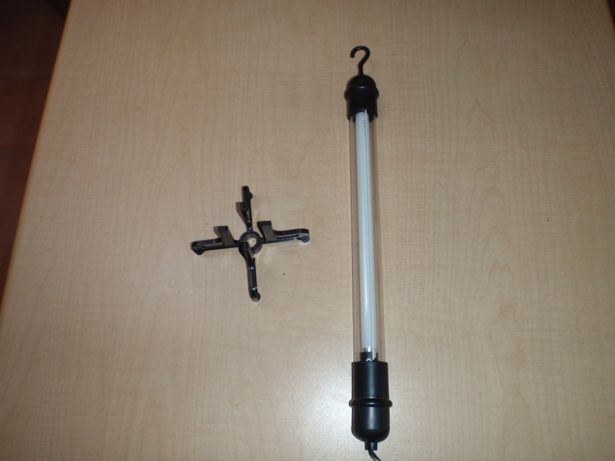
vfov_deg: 49.7
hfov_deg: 63.4
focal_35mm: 28
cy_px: 230
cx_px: 308
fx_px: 497
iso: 100
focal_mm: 5
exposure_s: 1/30
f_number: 3.5
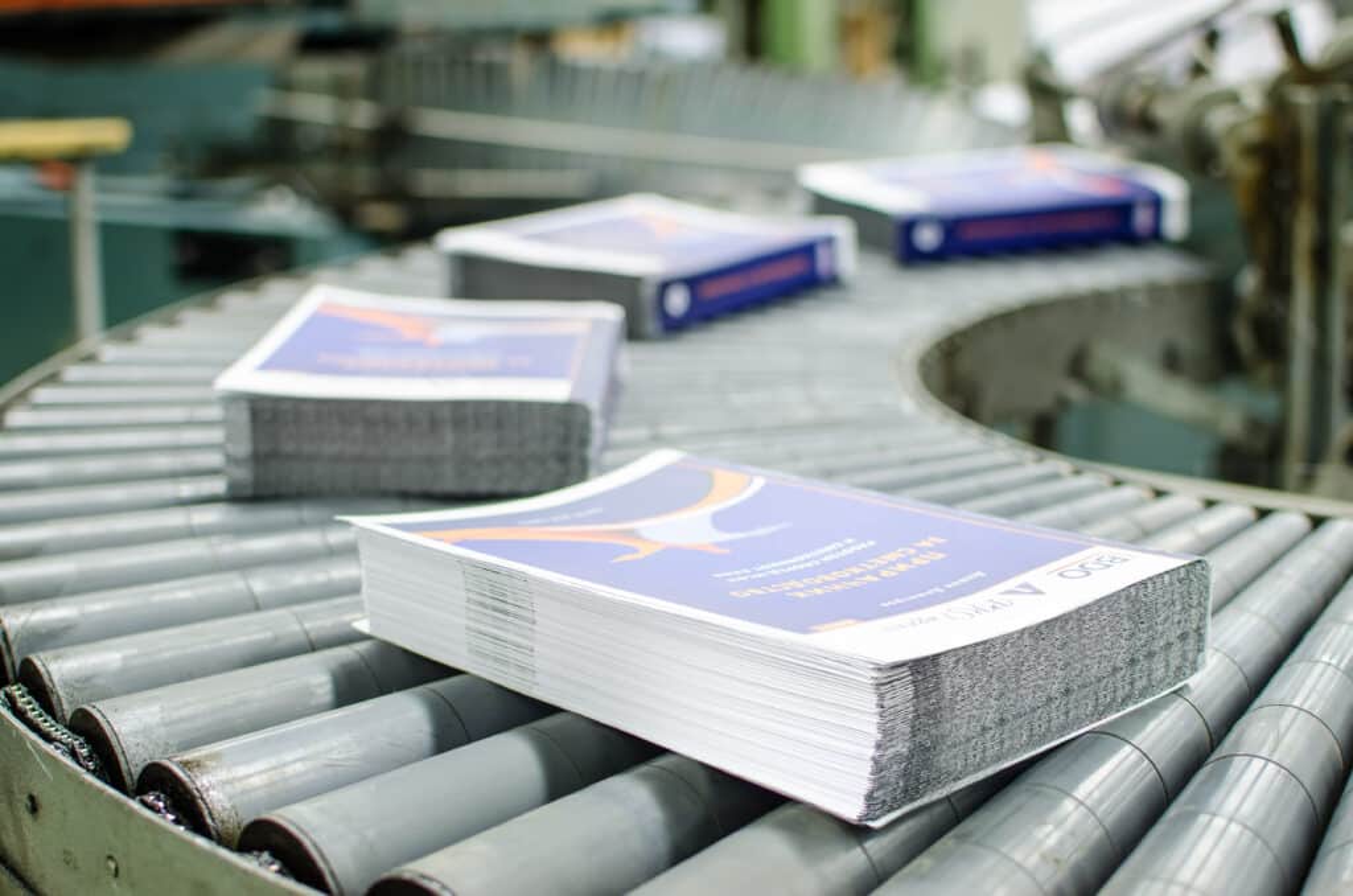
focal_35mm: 52
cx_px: 676
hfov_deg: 37.9
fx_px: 1969
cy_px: 448
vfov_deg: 25.6
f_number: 2.5
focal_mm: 35
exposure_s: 1/6
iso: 100
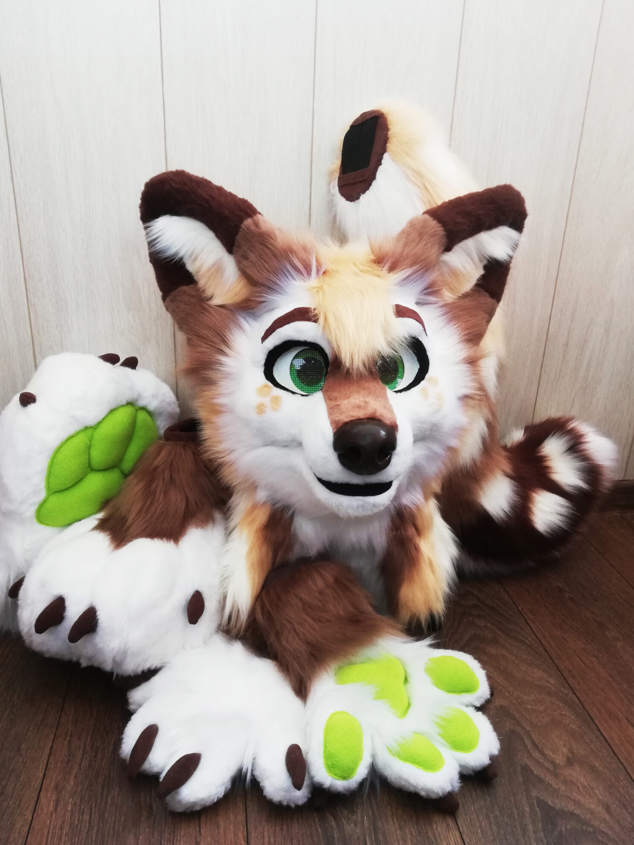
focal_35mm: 27
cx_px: 328
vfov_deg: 65.3
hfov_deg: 51.3
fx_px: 659
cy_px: 420
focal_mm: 3.81
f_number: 2.2
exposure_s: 1/33.3
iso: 200
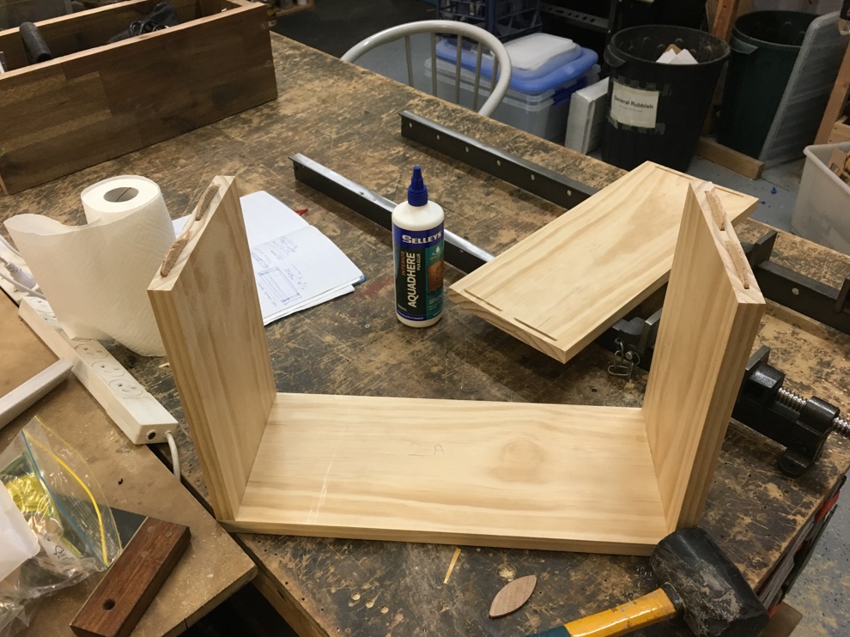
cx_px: 411
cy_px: 321
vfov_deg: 46.8
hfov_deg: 60.0
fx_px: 736
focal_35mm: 30
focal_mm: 4.15
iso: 125
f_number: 2.2
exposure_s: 1/33
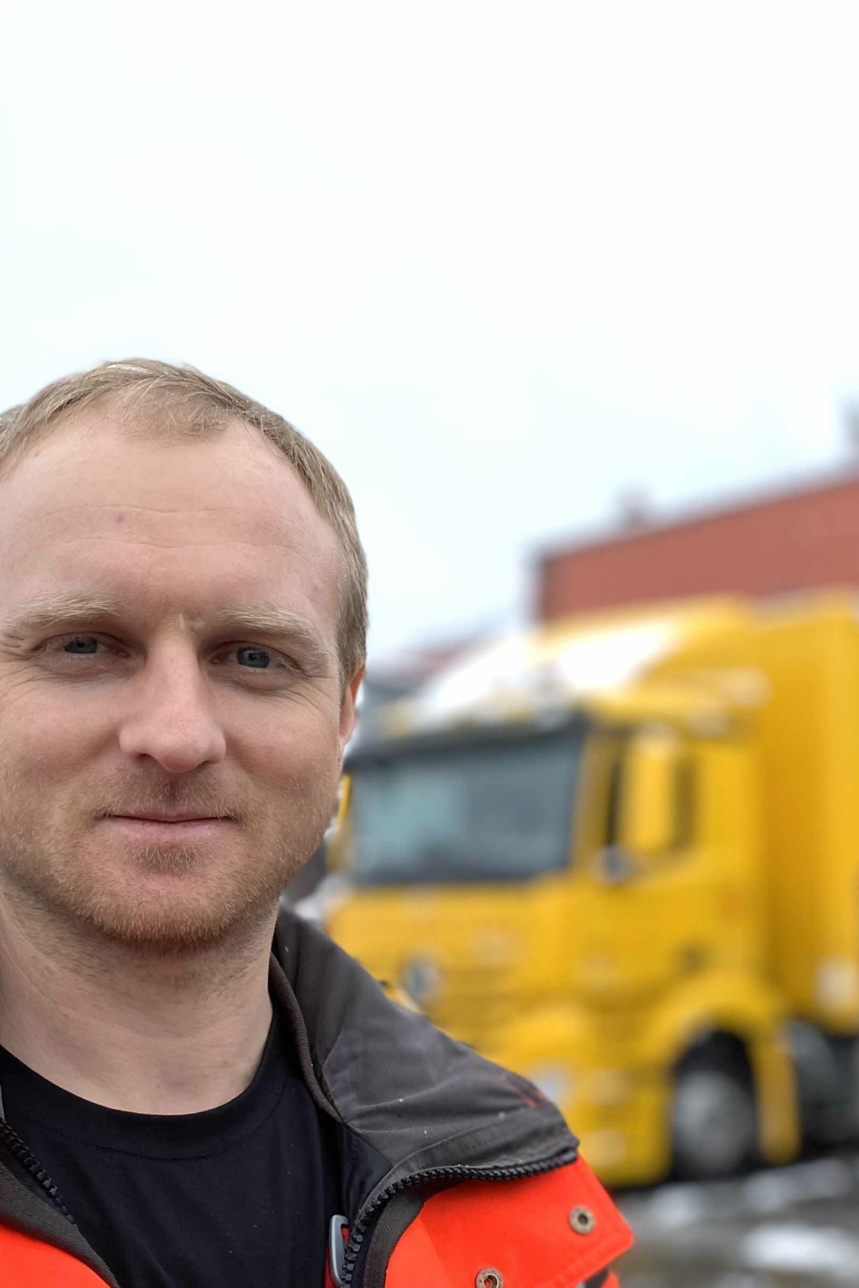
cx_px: 570
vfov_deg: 42.1
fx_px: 1610
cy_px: 984
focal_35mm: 45
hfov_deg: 29.7
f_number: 1.8
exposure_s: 1/334
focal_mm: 4.25
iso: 32
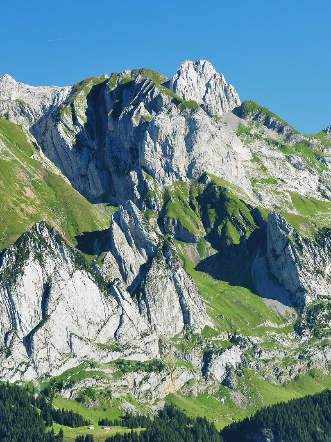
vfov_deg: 9.9
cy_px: 221
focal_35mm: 200
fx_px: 2551
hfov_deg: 7.4
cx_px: 132
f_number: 6.3
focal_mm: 92
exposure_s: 1/100
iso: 200
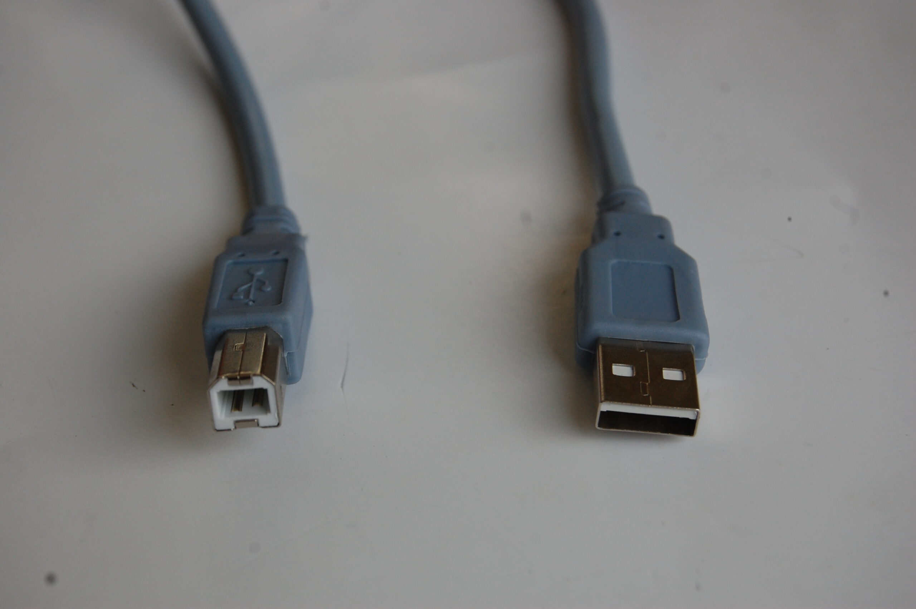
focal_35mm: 78
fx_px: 1983
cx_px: 458
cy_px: 304
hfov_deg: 26.0
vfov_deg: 17.5
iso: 400
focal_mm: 52
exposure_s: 1/200
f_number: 7.1
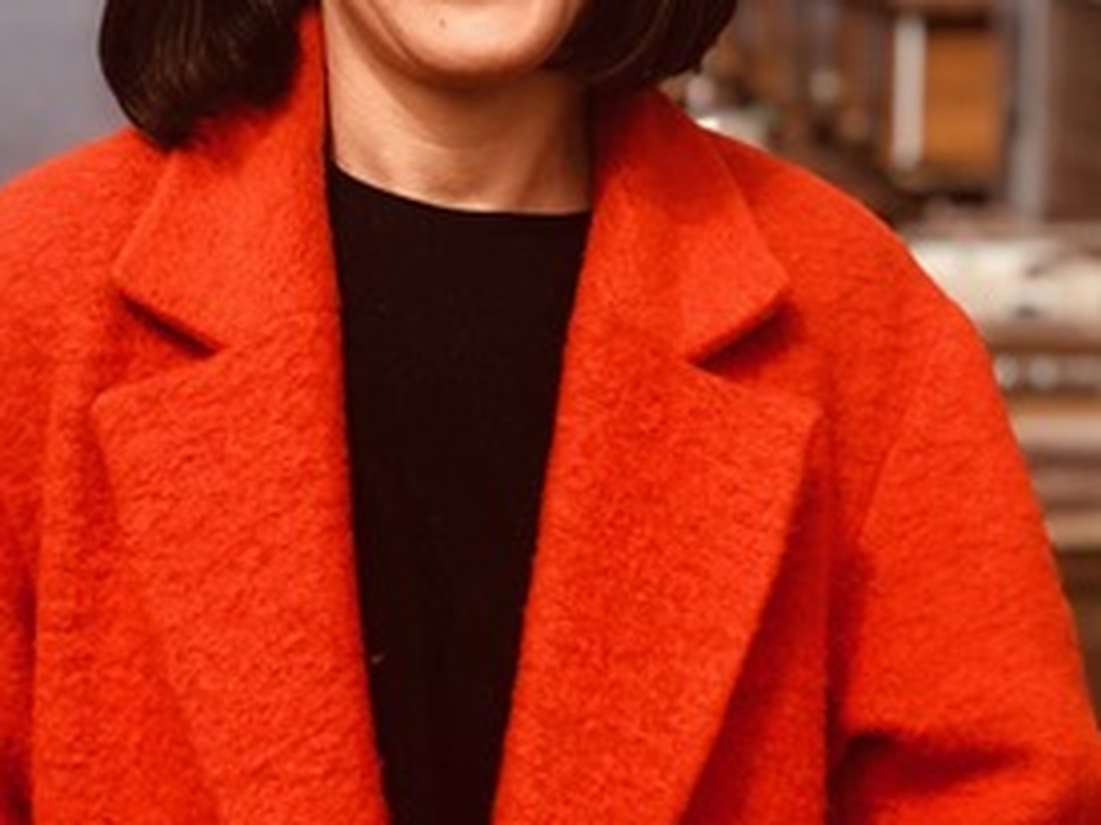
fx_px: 3847
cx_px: 352
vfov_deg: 12.2
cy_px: 288
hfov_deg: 16.2
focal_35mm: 121
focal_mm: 6
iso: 16
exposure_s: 1/585
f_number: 2.4
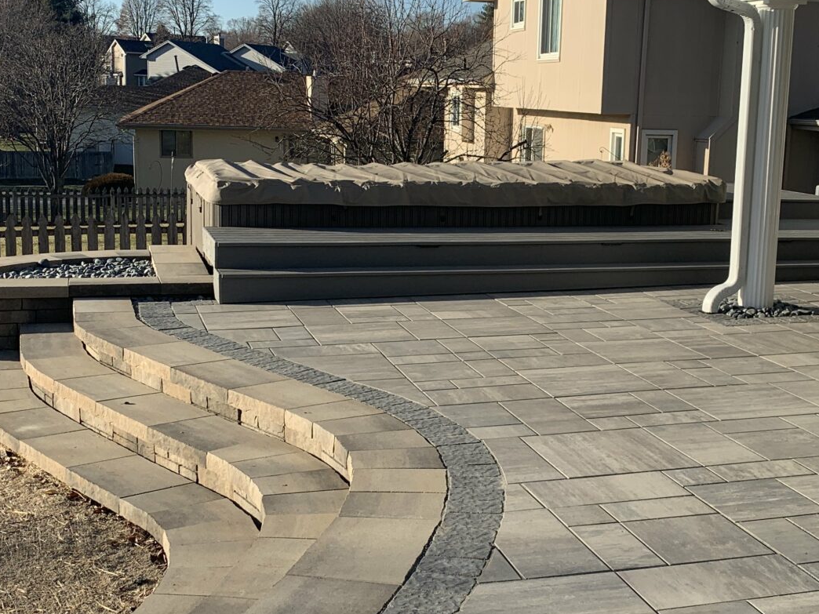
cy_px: 305
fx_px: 1207
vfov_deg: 28.6
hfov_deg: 37.3
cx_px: 497
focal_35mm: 51
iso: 25
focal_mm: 4.25
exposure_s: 1/2033
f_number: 1.8
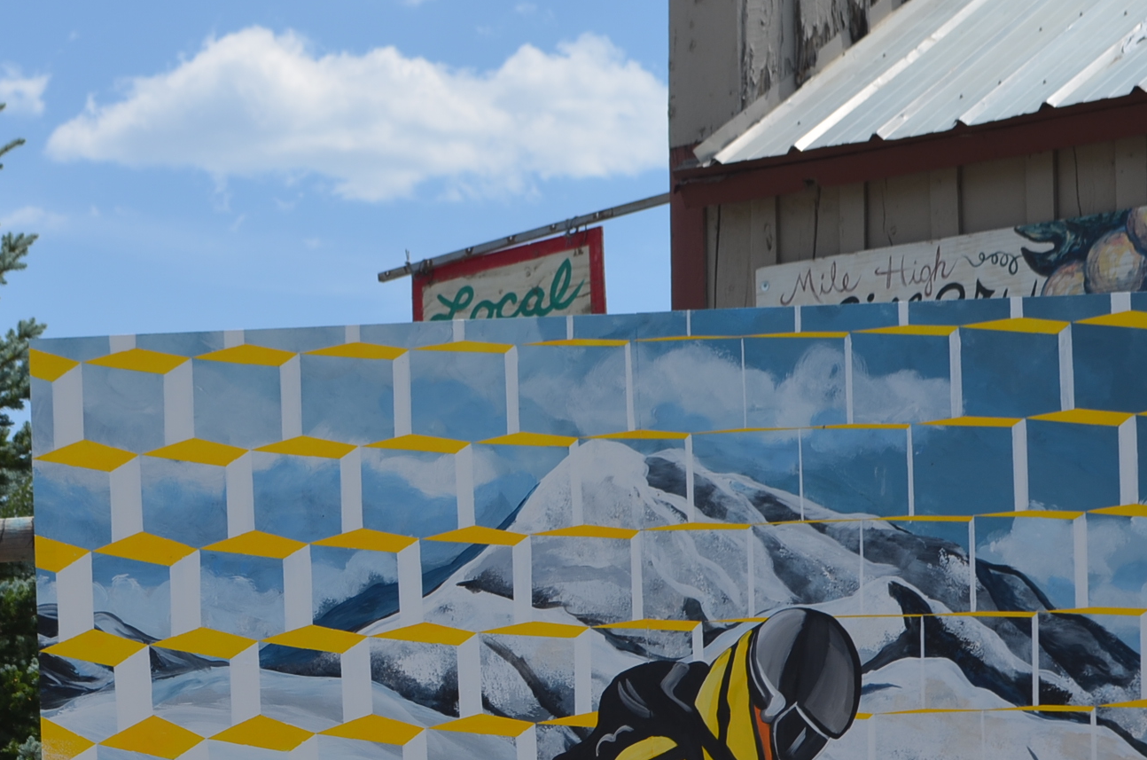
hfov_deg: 20.3
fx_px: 3178
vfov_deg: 13.5
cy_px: 662
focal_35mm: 100
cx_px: 280
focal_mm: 35
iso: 100
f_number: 9
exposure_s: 1/320
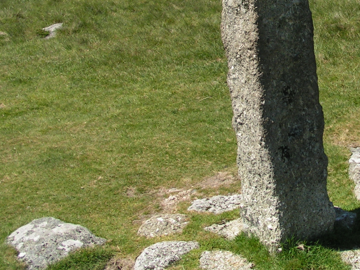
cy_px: 43
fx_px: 738
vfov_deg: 20.4
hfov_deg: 27.0
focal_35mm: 71
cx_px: 273
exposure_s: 1/320
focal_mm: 5.8
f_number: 5.6
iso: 50
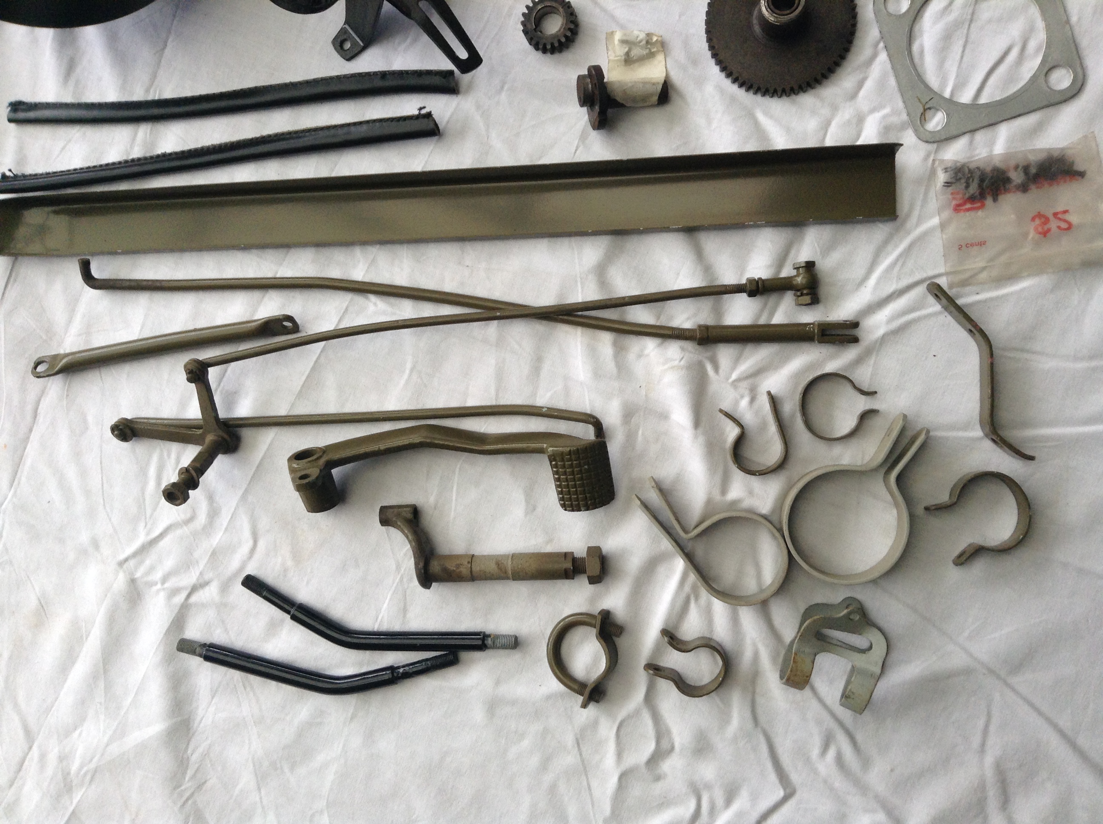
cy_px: 412
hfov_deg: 55.4
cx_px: 552
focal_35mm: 33
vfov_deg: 42.8
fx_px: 1050
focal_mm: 3.3
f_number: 2.4
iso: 50
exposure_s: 1/120
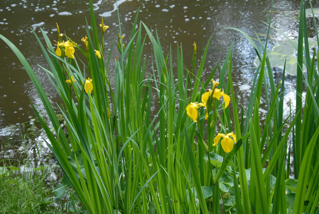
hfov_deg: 35.0
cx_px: 160
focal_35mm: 57
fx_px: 506
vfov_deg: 23.9
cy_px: 107
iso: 400
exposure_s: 1/90
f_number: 6.3
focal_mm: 38
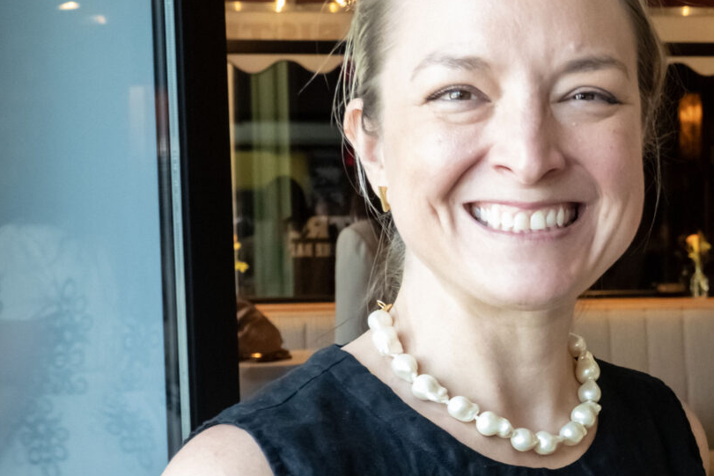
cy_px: 509
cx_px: 779
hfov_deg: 15.8
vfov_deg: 10.8
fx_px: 2499
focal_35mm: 126
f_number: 5.6
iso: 1600
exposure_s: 1/30
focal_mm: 24
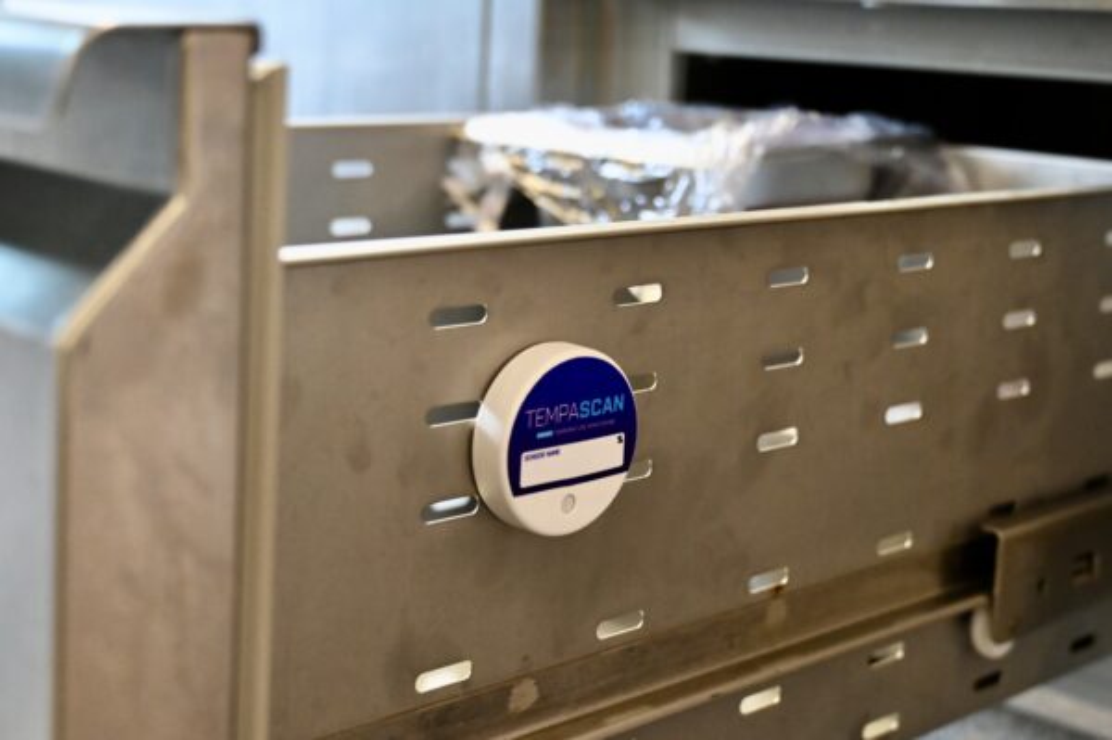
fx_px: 1142
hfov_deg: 51.9
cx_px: 556
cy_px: 370
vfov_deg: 35.9
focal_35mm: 37
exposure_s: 1/60
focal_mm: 37
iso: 3600
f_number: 4
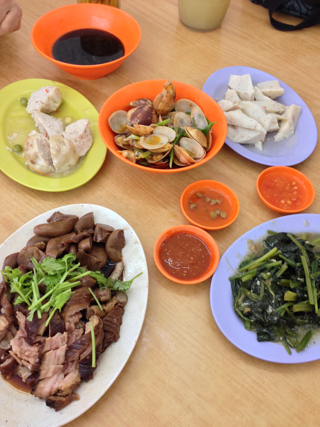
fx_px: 407
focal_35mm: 33
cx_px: 160
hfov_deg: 42.9
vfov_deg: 55.4
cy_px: 214
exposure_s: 1/20
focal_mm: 4.12
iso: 100
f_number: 2.4
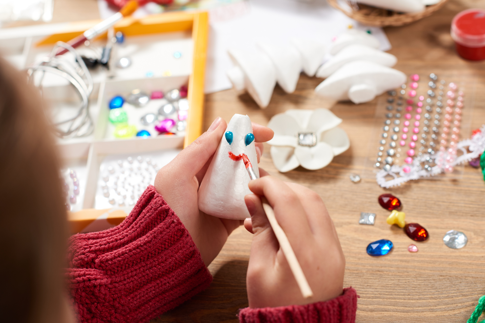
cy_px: 162
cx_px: 242
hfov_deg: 23.9
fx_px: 1145
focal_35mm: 85
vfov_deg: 16.1
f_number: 5.6
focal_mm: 85
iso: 200
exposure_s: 1/160
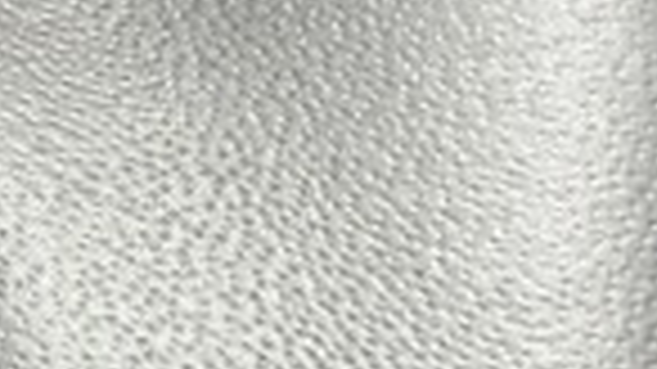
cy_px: 234
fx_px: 6409
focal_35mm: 368
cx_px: -999
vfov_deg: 3.3
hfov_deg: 5.6
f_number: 1.78
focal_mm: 6.86
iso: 400
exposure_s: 1/40
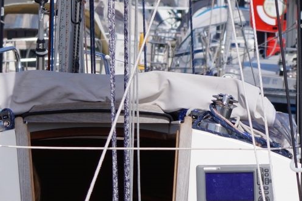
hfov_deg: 3.2
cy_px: 214
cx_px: 151
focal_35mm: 636
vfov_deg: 2.2
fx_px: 5335
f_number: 9
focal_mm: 110
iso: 100
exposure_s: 1/400
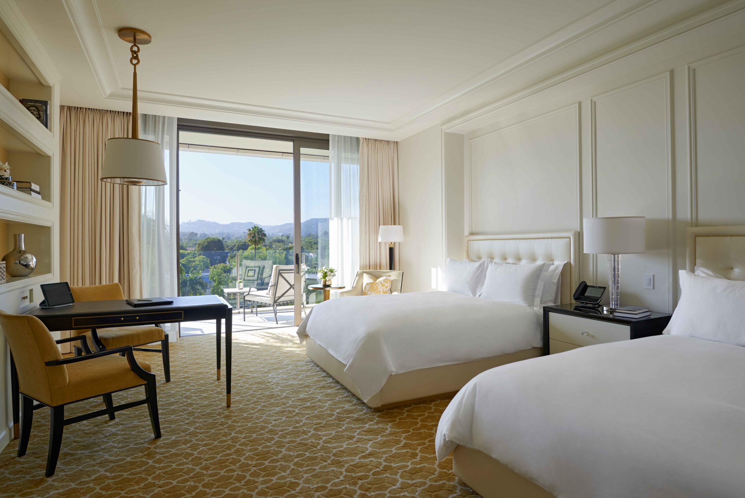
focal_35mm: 20
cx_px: 372
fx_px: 414
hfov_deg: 83.9
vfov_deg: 62.0
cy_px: 240
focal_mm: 19
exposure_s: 1/20
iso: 200
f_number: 8
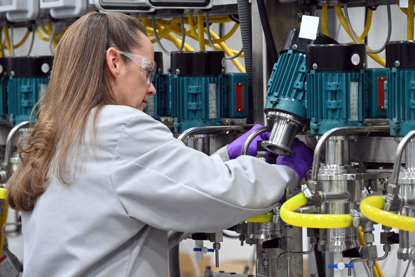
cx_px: 208
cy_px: 138
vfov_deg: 9.2
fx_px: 1729
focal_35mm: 150
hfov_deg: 13.7
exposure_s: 1/80
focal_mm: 150
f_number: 6.3
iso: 2000
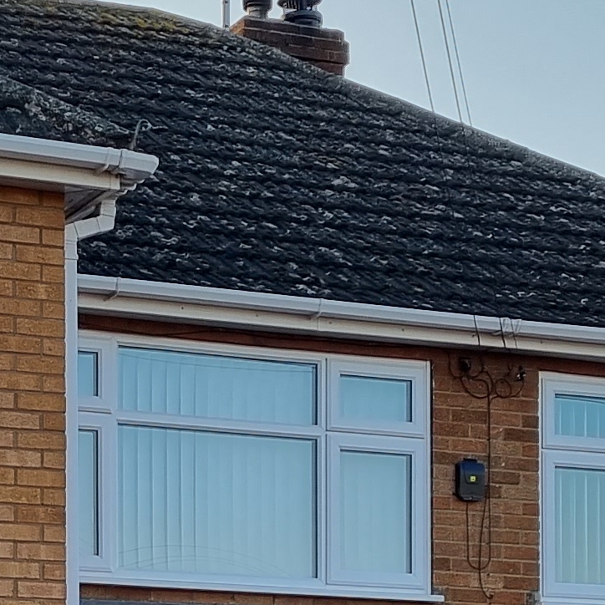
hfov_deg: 13.5
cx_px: 47
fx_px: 2531
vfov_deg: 13.0
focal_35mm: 128
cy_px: 860
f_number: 1.8
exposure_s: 1/1172
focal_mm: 5.4
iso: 50
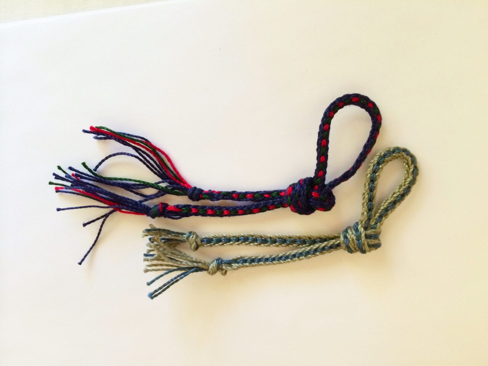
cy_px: 183
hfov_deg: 60.0
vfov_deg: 46.8
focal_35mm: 30
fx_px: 423
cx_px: 244
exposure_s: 1/30
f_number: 2.2
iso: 125
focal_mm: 4.12
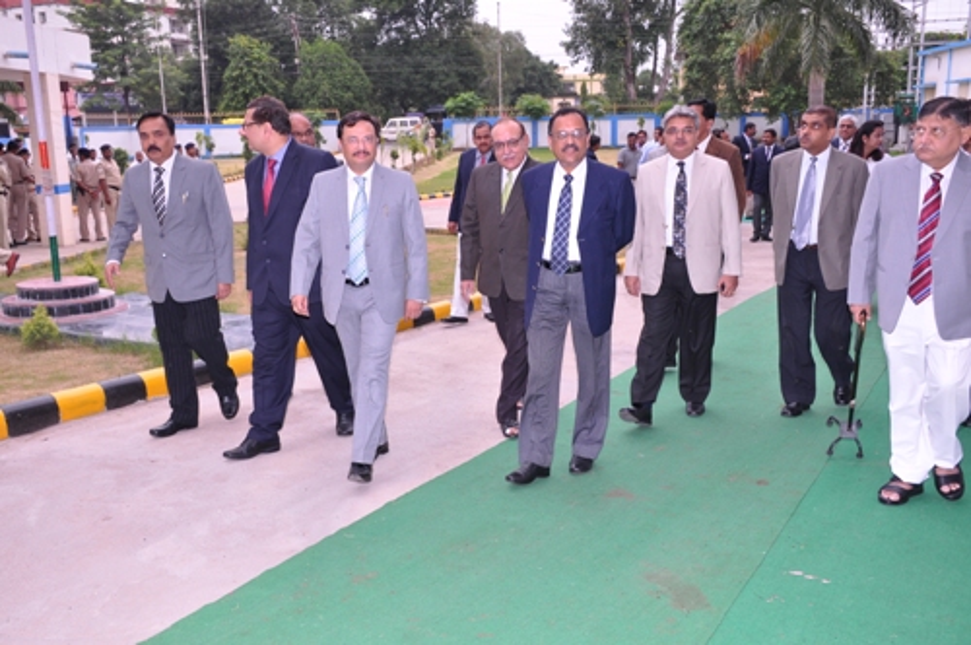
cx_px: 486
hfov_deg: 53.2
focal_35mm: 36
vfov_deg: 36.8
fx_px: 970
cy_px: 322
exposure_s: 1/200
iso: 400
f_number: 7.1
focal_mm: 24
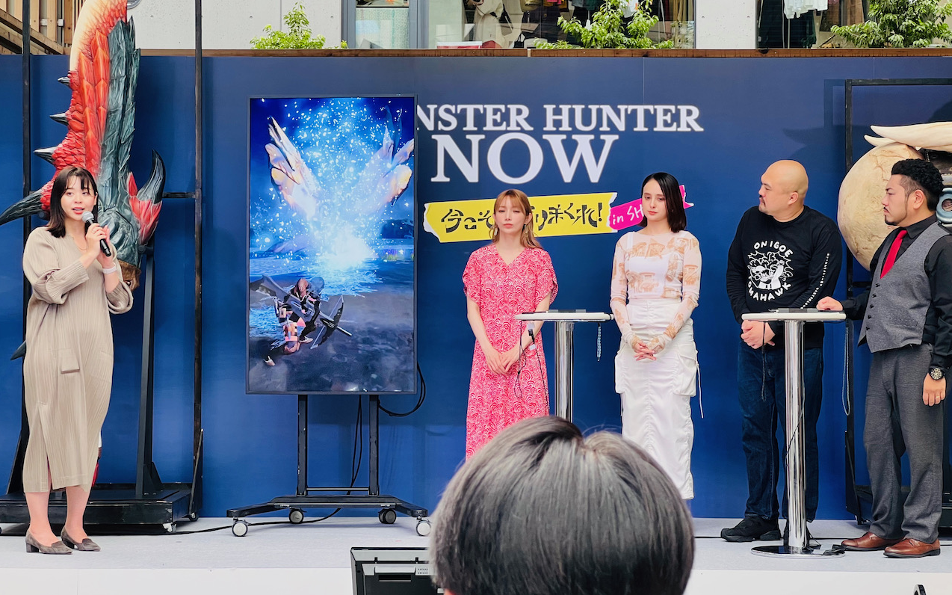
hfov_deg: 25.2
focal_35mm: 82
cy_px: 264
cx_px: 476
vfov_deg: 15.9
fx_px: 2127
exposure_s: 1/121
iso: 64
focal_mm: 9
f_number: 2.8
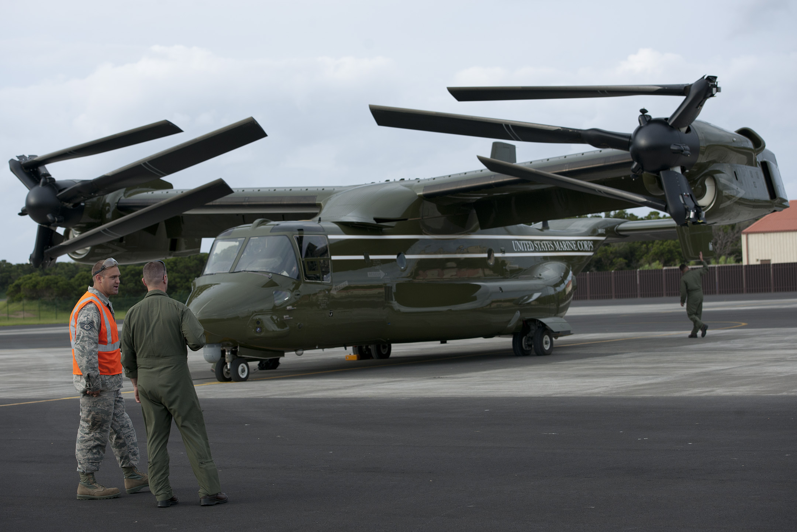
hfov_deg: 28.8
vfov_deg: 19.5
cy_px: 266
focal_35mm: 70
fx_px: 1550
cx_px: 398
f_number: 5
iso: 200
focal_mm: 70
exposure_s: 1/400
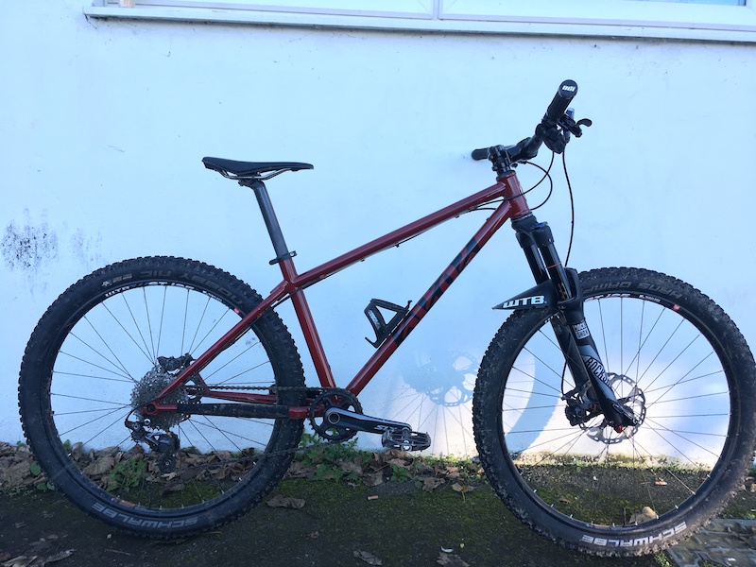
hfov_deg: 61.7
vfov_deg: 48.2
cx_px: 378
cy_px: 284
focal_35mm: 29
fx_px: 633
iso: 32
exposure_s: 1/100
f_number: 2.2
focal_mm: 4.15
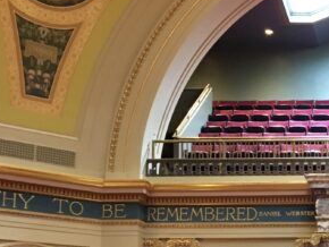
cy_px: 271
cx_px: 395
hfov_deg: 21.0
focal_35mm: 87
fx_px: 828
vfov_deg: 16.5
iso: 200
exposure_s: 1/24
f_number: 2.2
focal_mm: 4.15
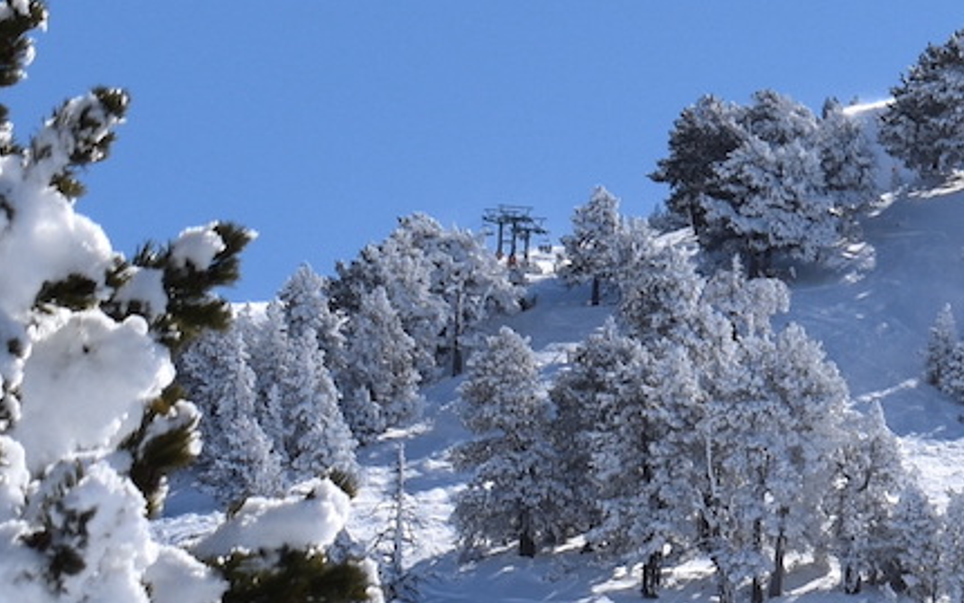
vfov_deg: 3.4
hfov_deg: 5.3
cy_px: 268
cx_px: 1592
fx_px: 10285
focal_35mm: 391
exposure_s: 1/500
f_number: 11
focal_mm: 55
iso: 100
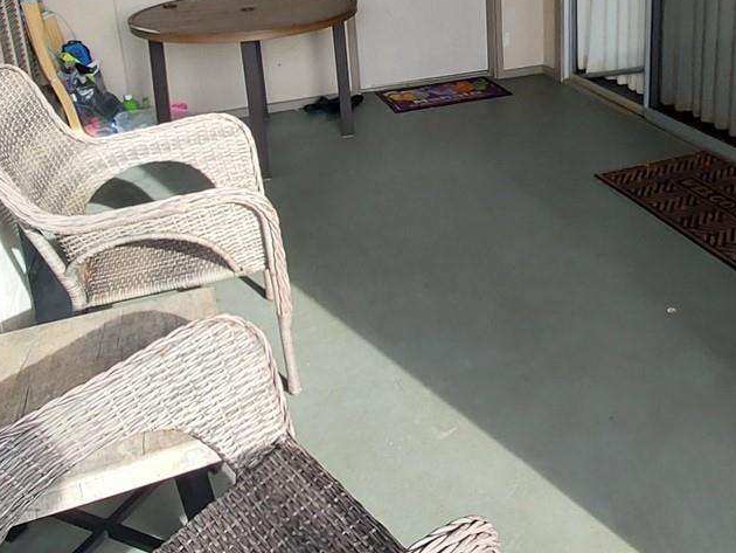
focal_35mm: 33
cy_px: 76
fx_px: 702
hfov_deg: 54.1
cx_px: 497
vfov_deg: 40.4
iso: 50
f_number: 2.2
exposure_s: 1/149
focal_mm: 1.42
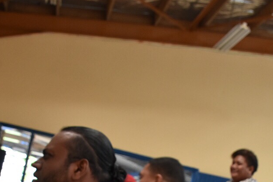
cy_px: 226
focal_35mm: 70
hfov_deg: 28.6
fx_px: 531
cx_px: 189
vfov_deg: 18.3
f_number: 5
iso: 800
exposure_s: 1/100
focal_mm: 18
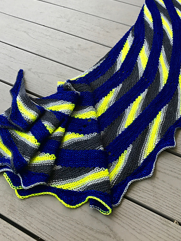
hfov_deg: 42.9
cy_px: 103
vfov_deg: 55.1
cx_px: 100
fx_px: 230
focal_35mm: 33
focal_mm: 3.99
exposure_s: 1/212
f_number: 1.8
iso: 20
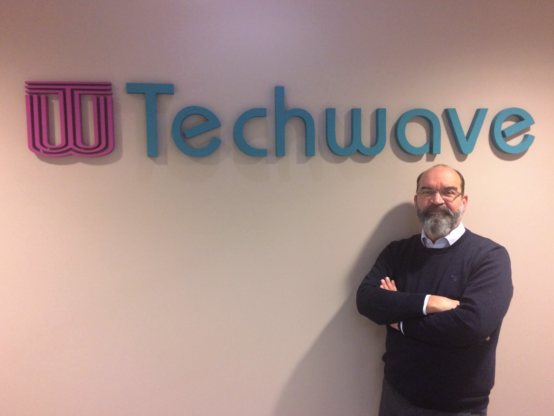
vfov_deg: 48.2
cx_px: 277
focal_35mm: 29
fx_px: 464
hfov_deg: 61.7
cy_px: 208
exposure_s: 1/33
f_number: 2.2
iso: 320
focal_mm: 4.15
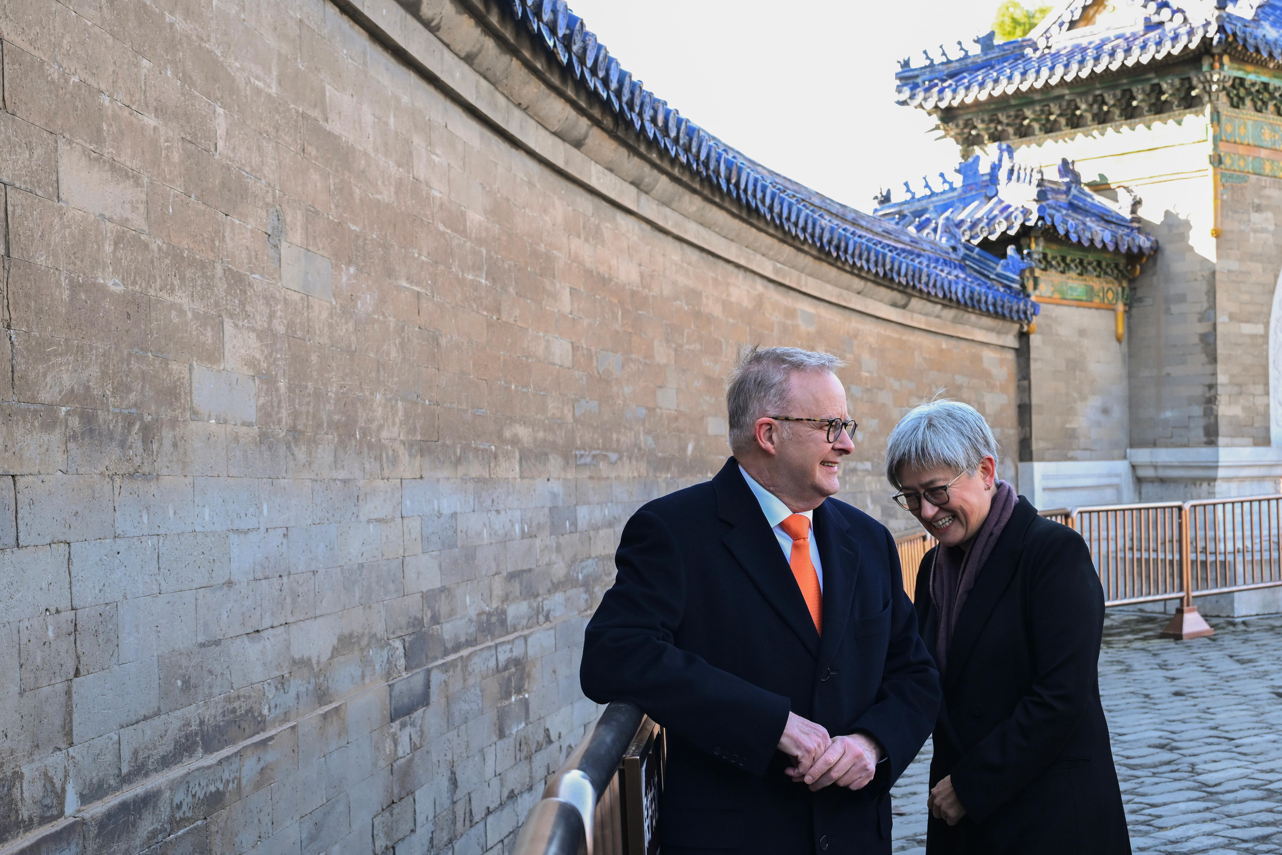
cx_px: 647
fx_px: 1317
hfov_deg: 51.9
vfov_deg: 35.9
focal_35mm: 37
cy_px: 439
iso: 640
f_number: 5.6
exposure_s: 1/250
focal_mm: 36
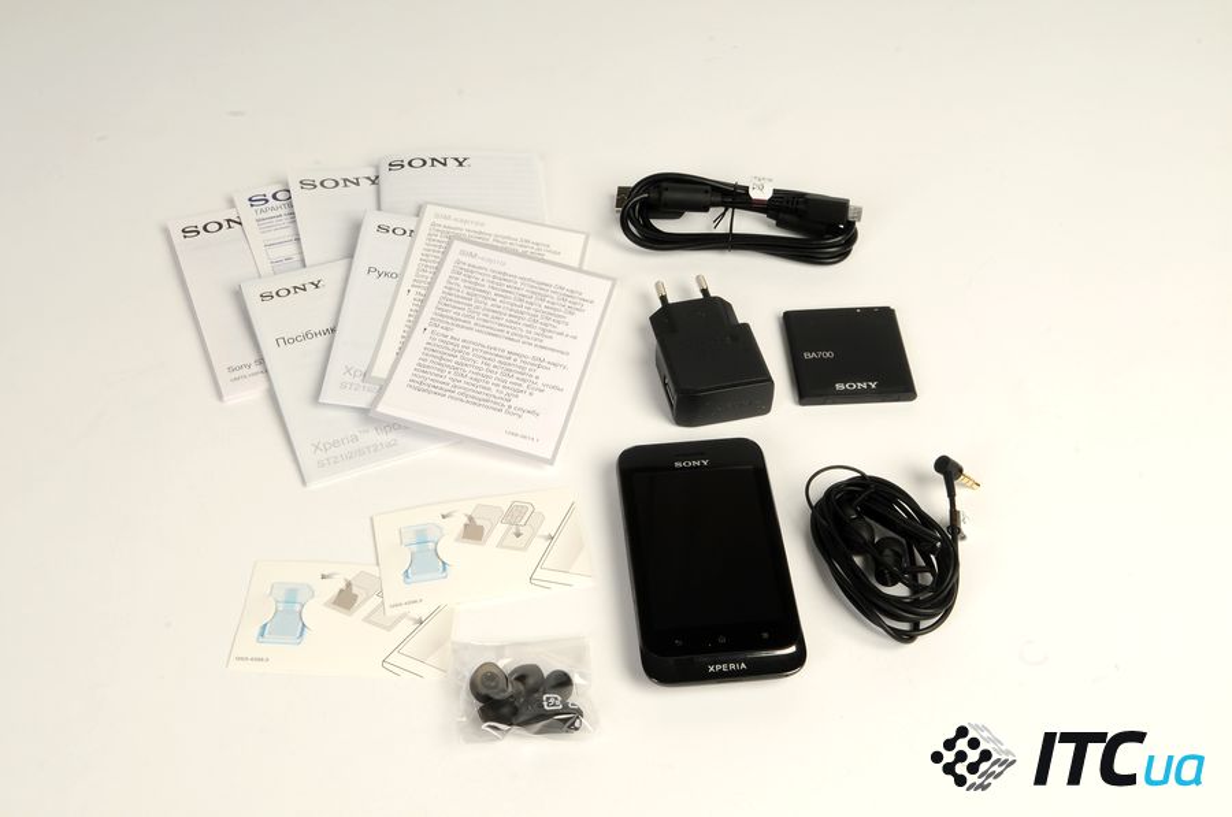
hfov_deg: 46.5
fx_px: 1435
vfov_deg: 31.8
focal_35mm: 42
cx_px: 616
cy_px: 408
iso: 200
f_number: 20
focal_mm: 28
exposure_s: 1/125
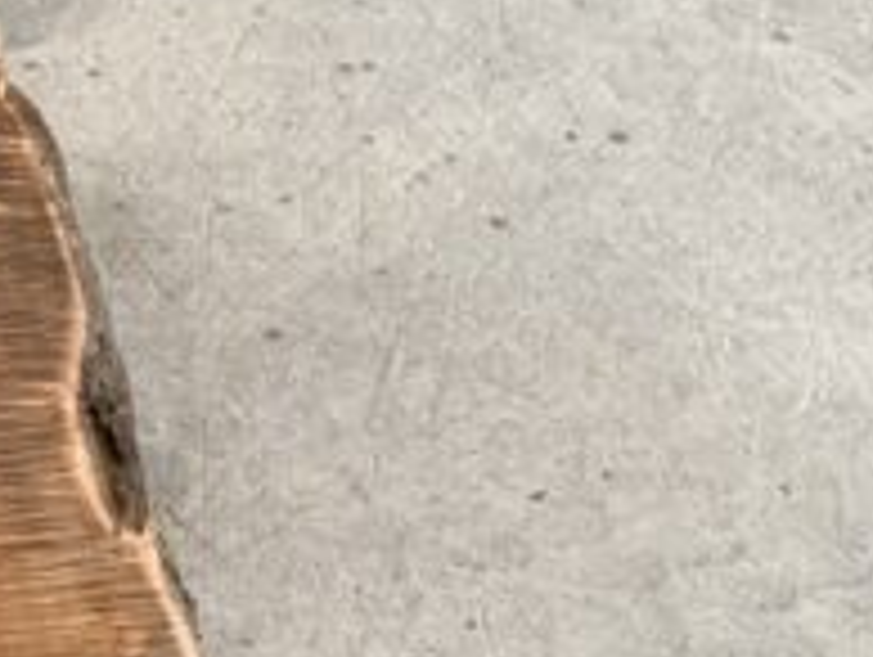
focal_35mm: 107
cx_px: -351
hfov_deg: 17.0
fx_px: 2702
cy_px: 508
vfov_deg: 13.8
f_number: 1.8
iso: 25
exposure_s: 1/3086
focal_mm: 4.25
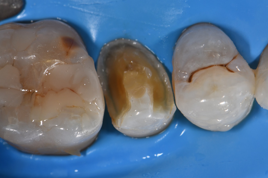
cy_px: 89
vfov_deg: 8.7
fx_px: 1168
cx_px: 134
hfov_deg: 13.1
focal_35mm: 157
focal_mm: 105
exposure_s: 1/160
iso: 200
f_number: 32
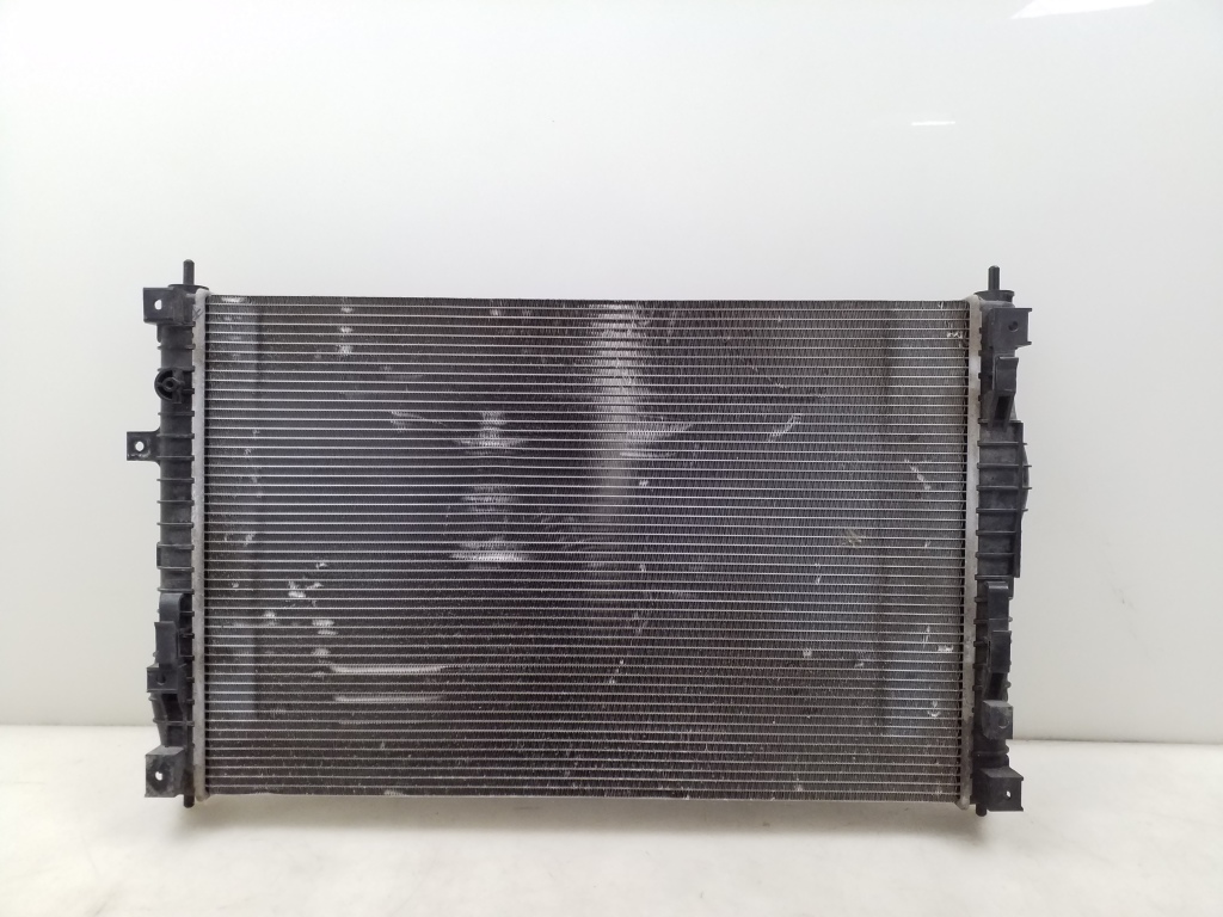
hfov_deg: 65.3
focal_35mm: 27
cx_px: 612
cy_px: 458
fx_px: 954
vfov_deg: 51.4
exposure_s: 1/50
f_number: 1.9
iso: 160
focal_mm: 3.6
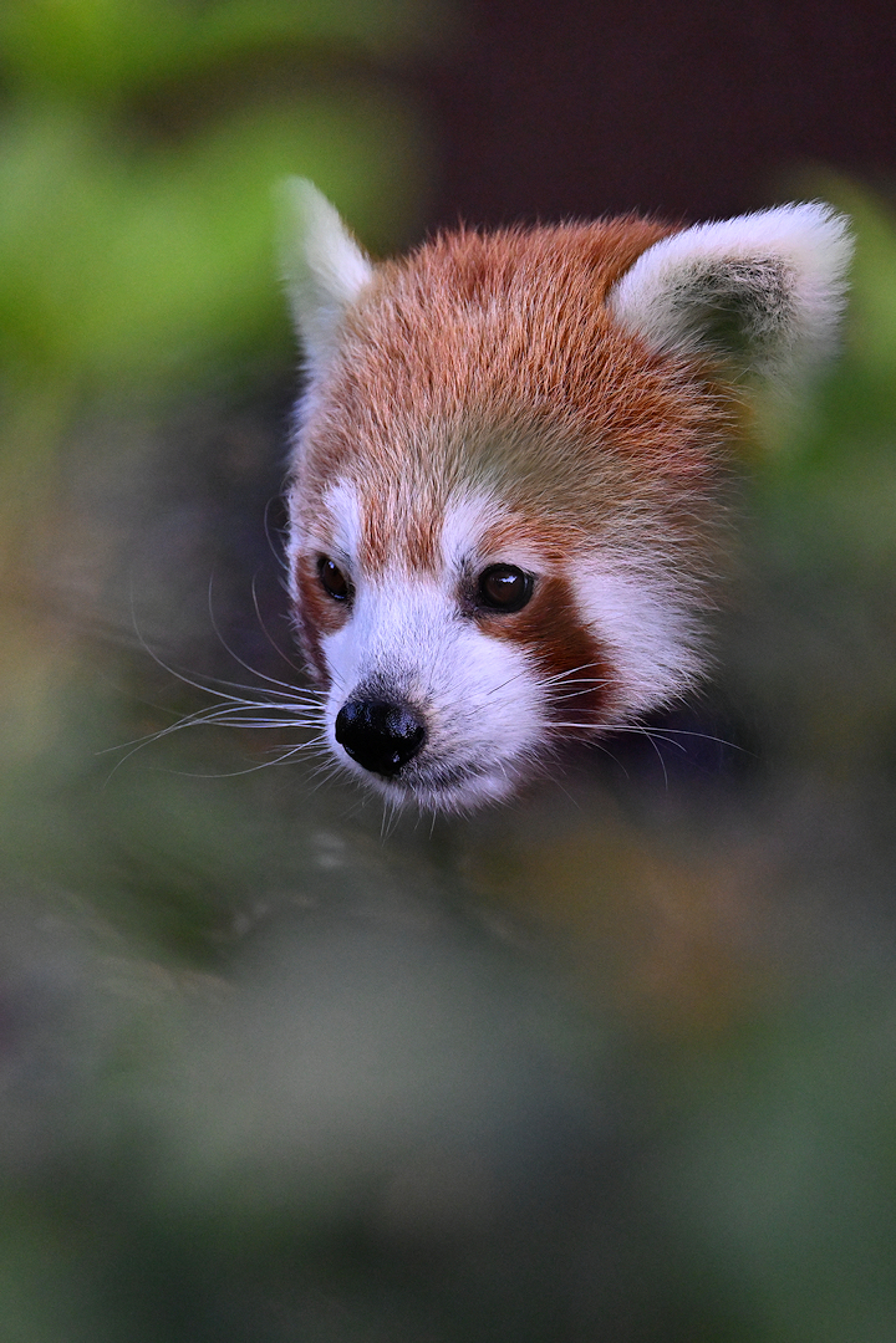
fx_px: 12692
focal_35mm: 340
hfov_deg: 4.0
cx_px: 448
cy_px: 672
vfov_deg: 6.1
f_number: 5.3
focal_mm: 340
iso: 3200
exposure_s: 1/800
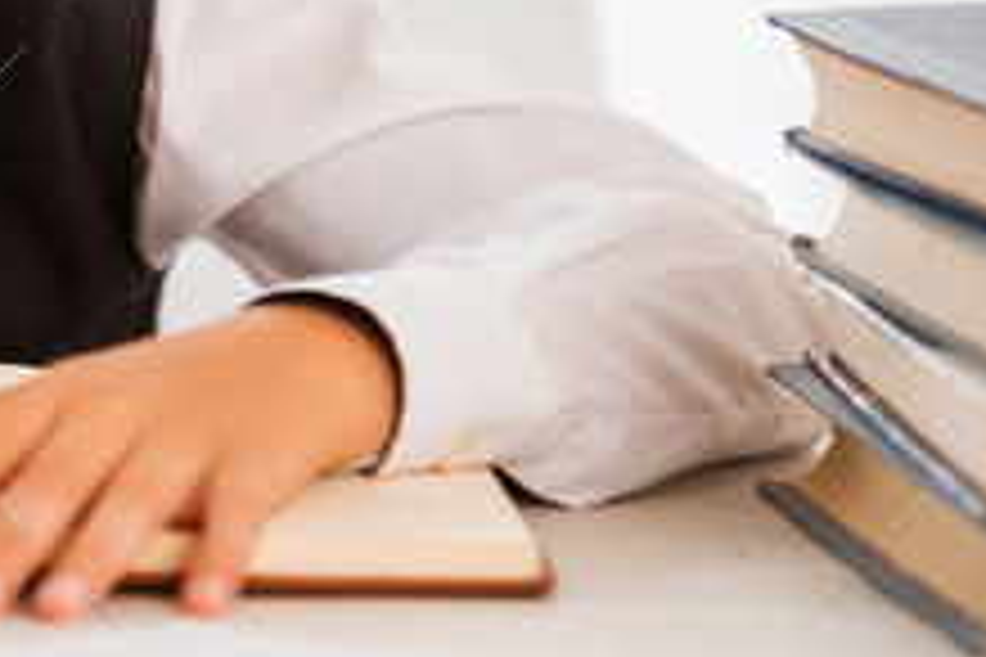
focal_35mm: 486
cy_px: -176
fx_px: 13310
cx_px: -239
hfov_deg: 4.2
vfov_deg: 2.8
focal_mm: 180
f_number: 3.5
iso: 160
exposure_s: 1/200
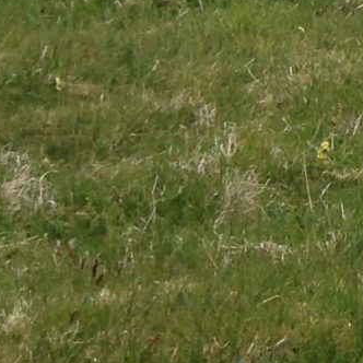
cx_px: 1229
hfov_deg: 6.7
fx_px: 2669
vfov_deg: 7.7
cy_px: 5
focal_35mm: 225
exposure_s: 1/1022
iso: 50
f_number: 2.4
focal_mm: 4.12
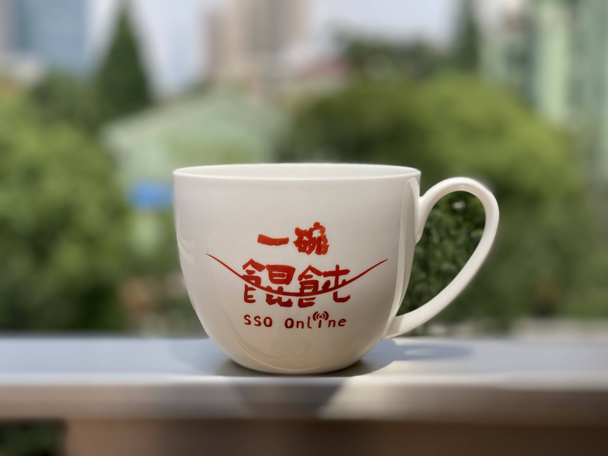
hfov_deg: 36.8
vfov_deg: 28.0
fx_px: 913
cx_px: 304
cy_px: 228
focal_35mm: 52
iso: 20
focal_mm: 6
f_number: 2
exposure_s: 1/1653
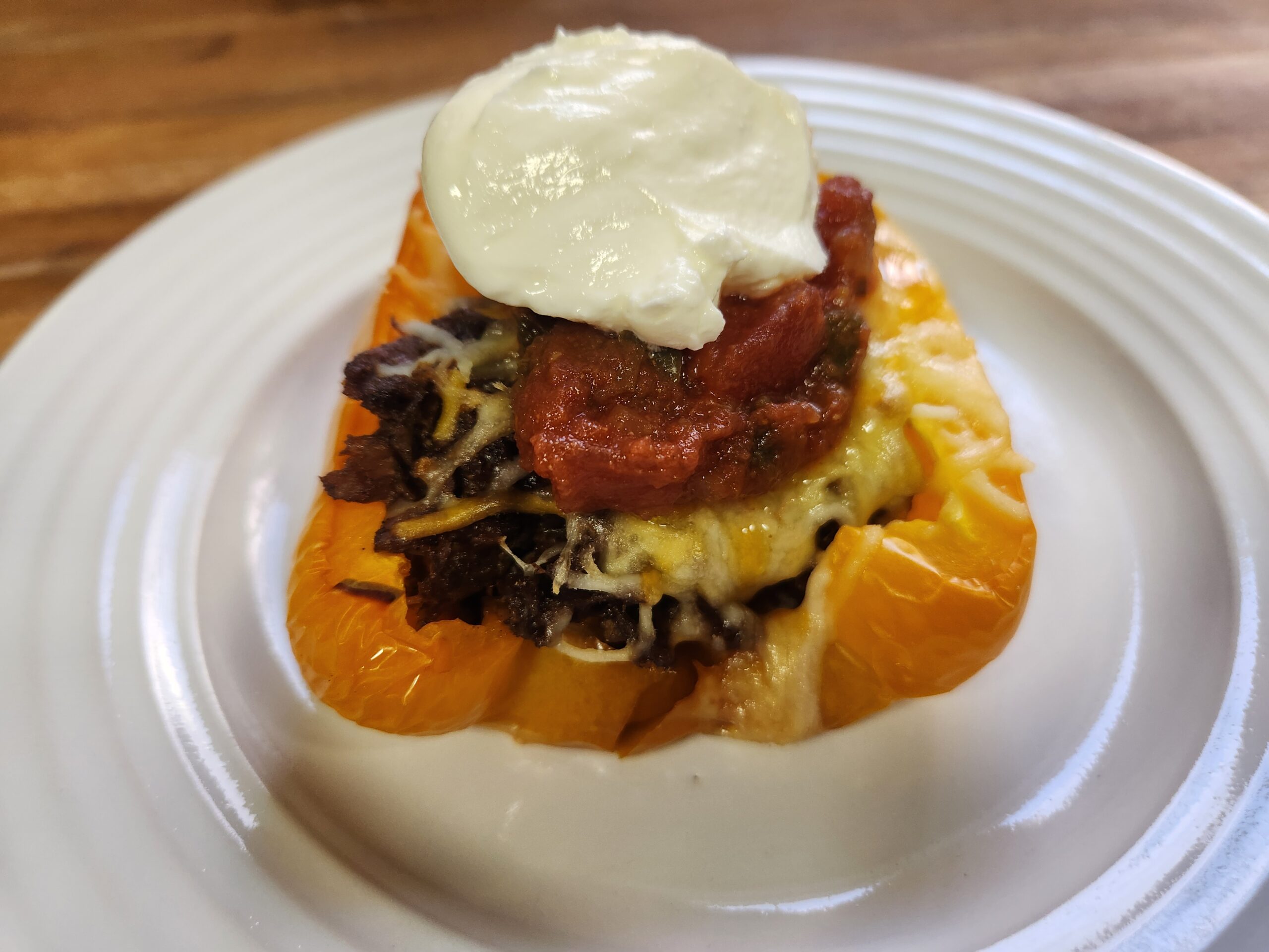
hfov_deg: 73.9
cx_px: 634
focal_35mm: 23
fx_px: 843
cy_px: 476
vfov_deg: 58.9
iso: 160
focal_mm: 5.4
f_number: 1.8
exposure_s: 1/180
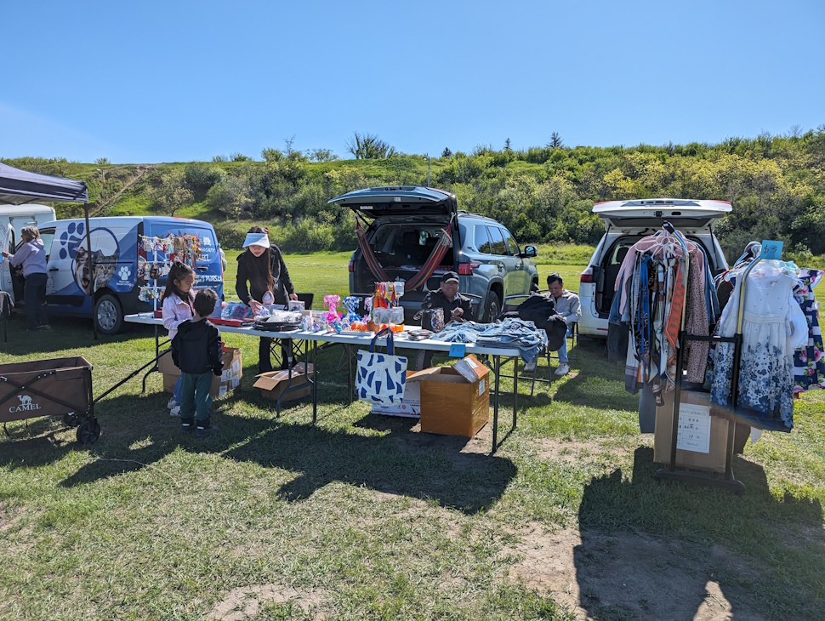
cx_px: 412
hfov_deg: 71.5
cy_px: 310
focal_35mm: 24
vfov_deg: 56.9
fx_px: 573
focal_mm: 6.9
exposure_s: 1/1393
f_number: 1.68
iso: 20
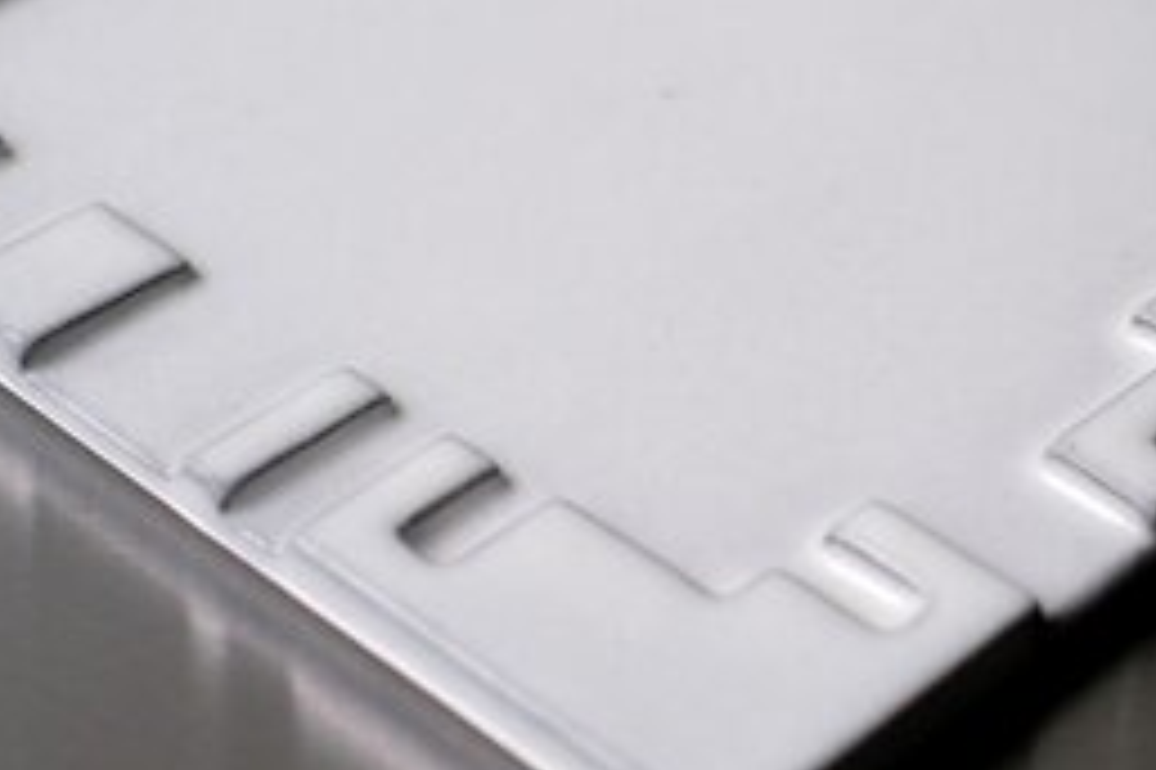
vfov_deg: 10.4
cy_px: 230
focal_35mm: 132
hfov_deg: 15.5
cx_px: 751
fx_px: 4236
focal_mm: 35
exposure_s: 1/105
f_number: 2
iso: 250
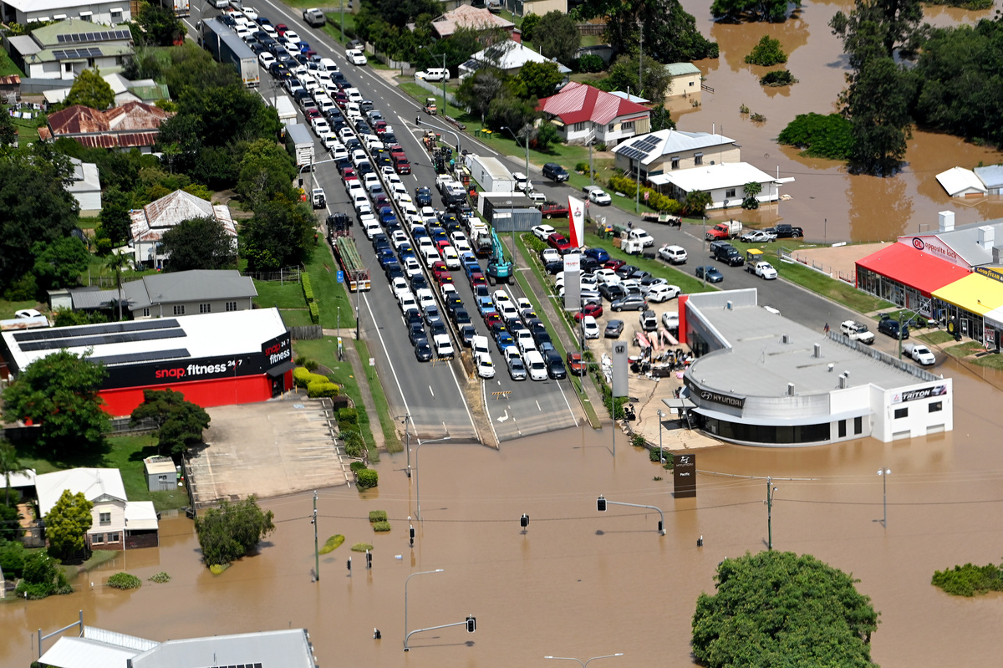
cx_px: 502
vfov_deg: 7.6
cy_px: 334
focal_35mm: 180
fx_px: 5013
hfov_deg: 11.4
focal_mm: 180
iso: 1600
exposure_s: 1/6400
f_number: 8
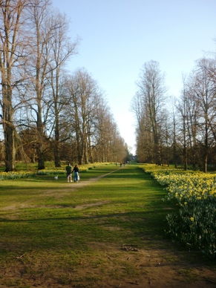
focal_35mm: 33
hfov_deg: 42.9
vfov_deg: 55.4
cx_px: 108
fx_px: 275
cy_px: 144
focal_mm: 5.5
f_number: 2.8
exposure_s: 1/320
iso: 80
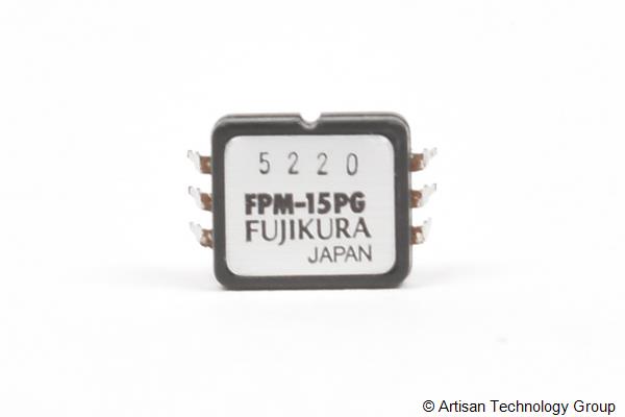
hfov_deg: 24.6
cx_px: 312
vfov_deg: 16.6
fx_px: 1432
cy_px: 208
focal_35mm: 82
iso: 200
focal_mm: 55
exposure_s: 1/200
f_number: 11
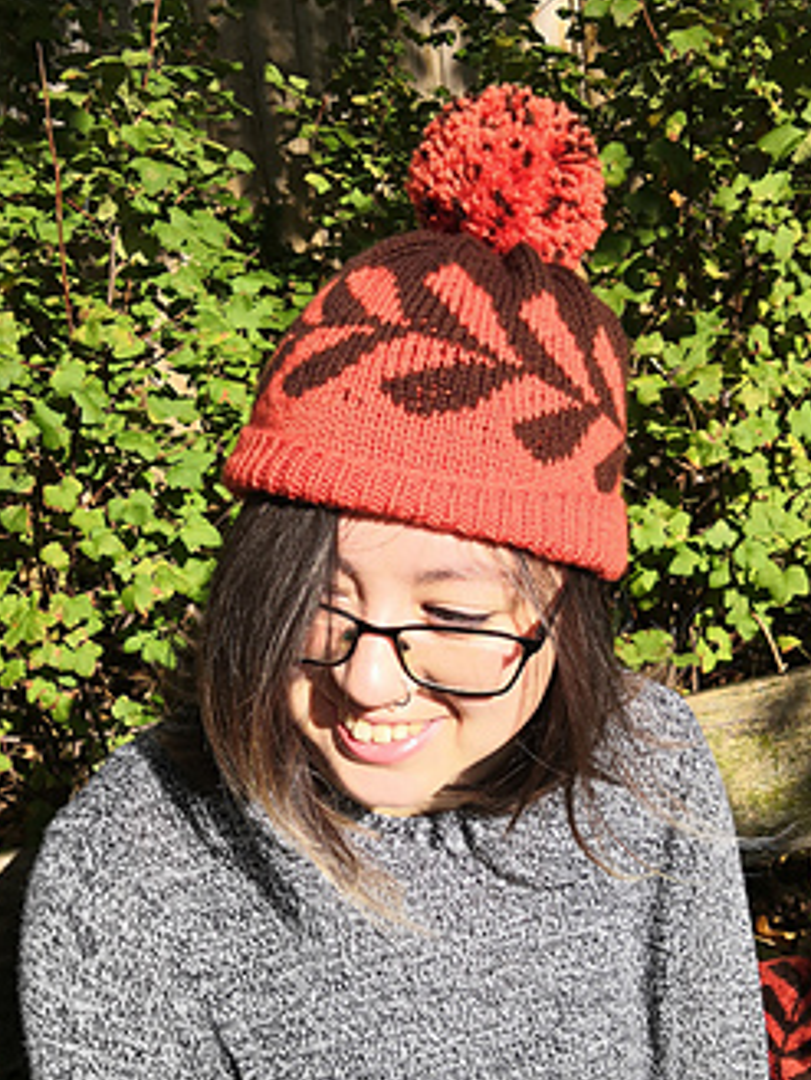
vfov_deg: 45.5
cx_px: 409
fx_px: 1280
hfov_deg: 35.2
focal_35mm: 41
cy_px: 653
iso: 50
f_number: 1.8
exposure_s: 1/962
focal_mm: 3.95
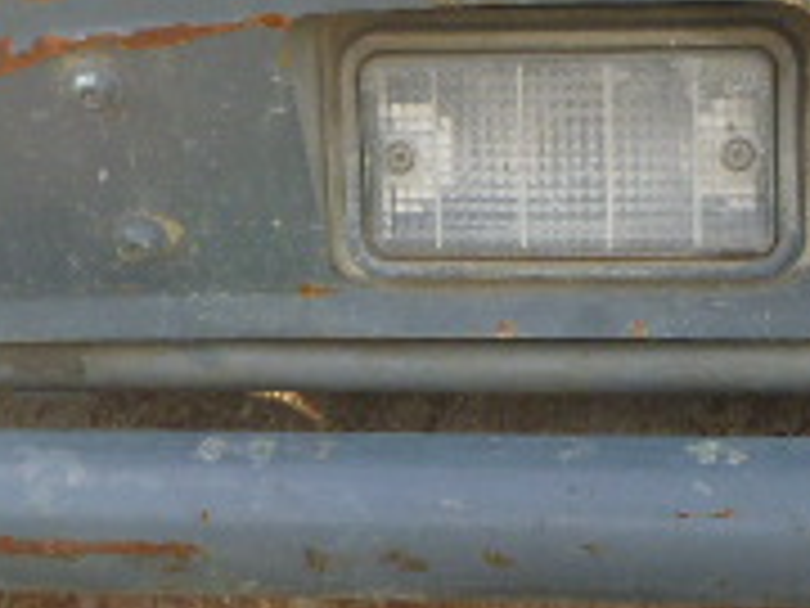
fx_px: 2083
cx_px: 590
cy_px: 464
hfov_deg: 21.8
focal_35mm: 89
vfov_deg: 16.5
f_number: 3.9
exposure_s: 1/80
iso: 100
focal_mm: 4.5
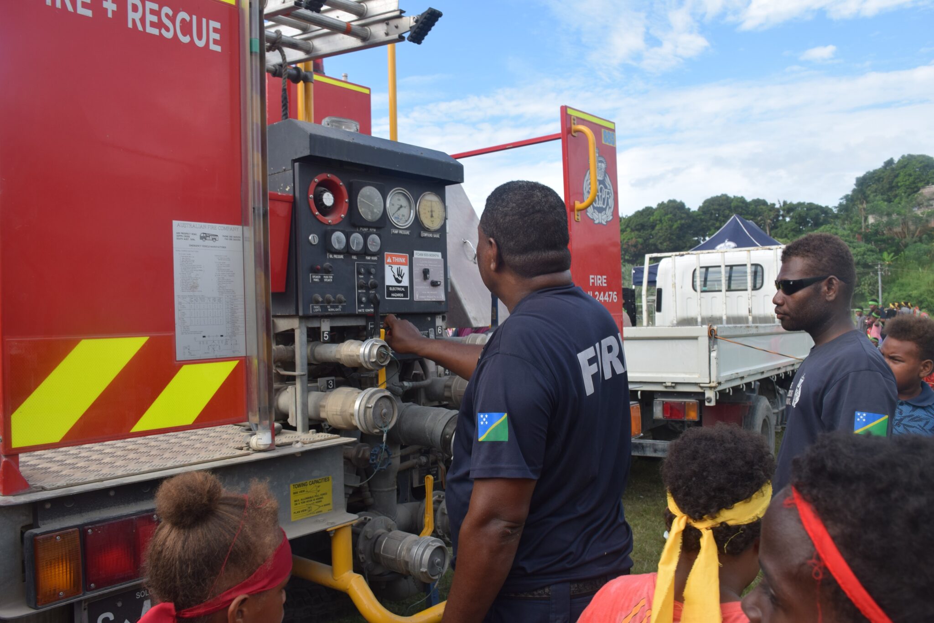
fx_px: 778
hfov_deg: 61.9
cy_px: 312
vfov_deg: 43.6
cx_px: 467
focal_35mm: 30
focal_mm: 20
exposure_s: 1/250
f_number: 8
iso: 200
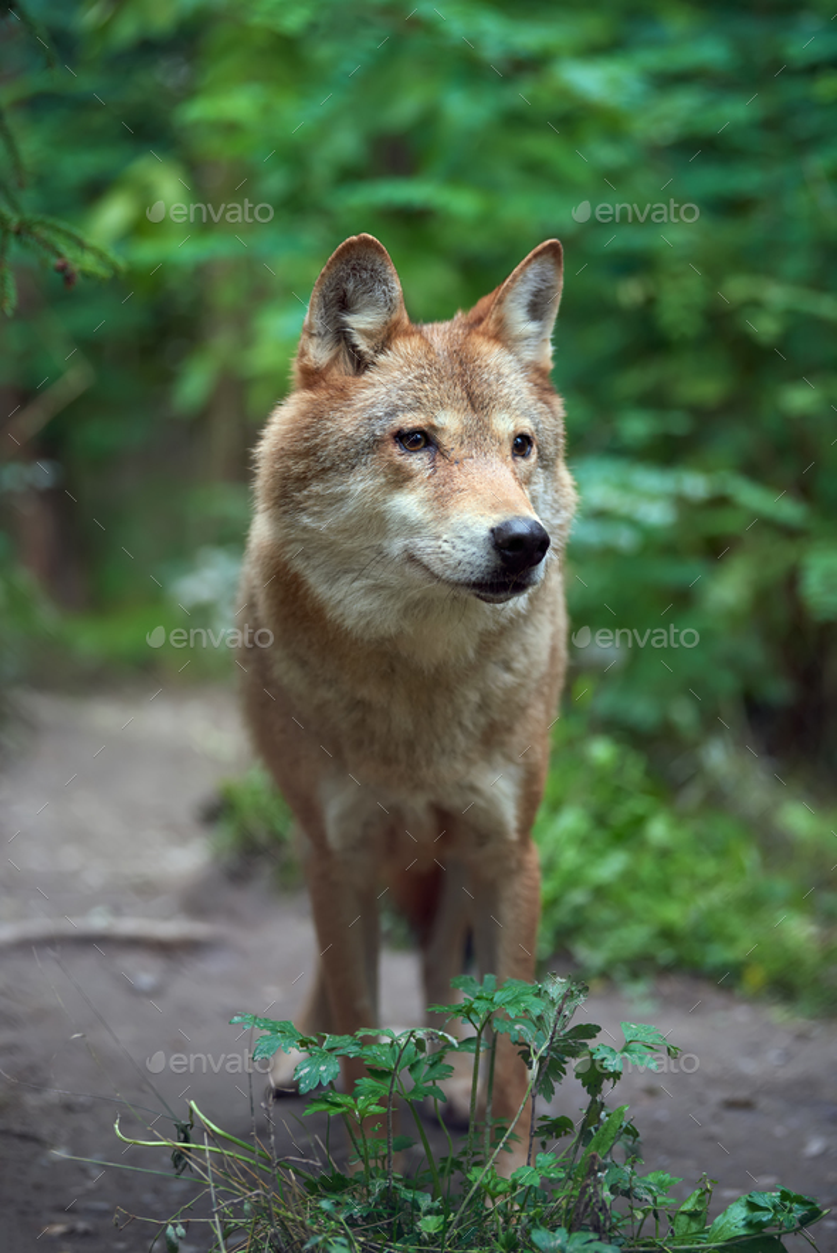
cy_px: 626
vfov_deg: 20.4
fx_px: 3484
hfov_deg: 13.7
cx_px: 418
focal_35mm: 100
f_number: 2.8
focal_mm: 100
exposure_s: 1/320
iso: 200
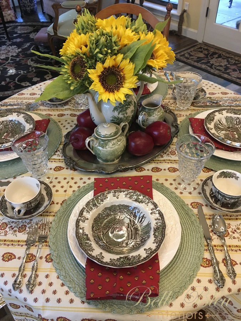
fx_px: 269
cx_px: 120
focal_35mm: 29
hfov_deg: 48.2
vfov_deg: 61.7
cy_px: 160
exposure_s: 1/30
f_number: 2.2
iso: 125
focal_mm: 4.15
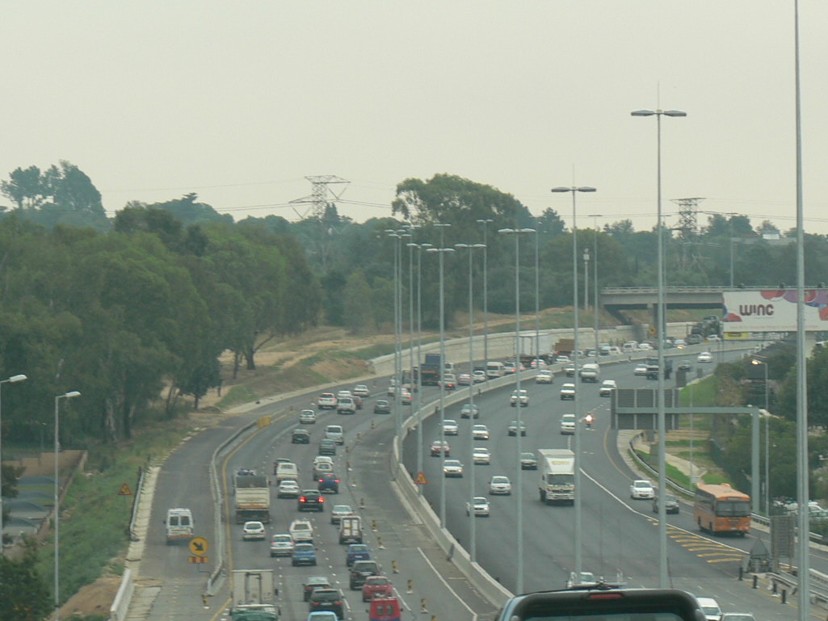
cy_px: 463
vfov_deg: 5.2
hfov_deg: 7.0
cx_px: 439
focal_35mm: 284
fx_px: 6794
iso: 80
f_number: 4
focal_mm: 30.4
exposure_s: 1/200
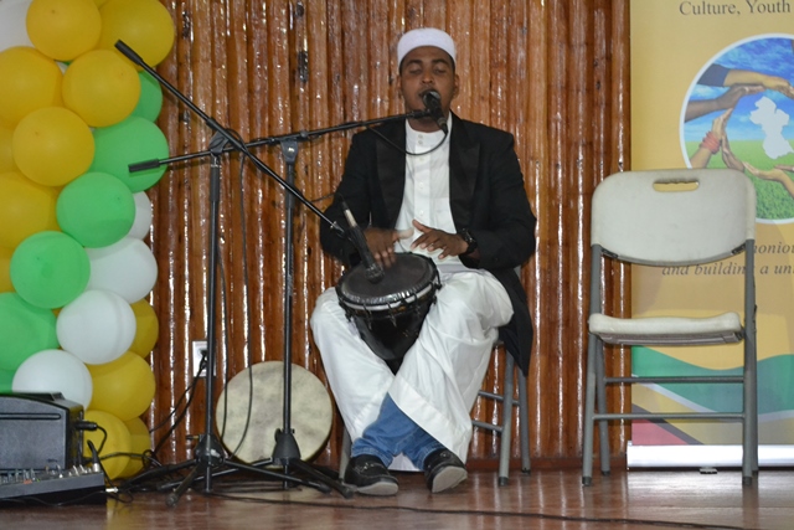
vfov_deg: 13.4
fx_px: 2250
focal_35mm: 102
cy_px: 265
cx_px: 397
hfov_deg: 20.0
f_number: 4.8
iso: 3200
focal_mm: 68
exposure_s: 1/60
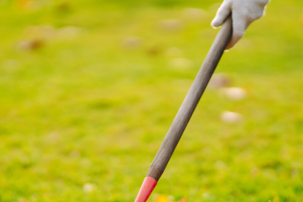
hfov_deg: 12.3
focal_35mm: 167
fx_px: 1406
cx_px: 160
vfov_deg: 8.2
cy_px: 183
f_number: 1.4
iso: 125
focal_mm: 85
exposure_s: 1/2500
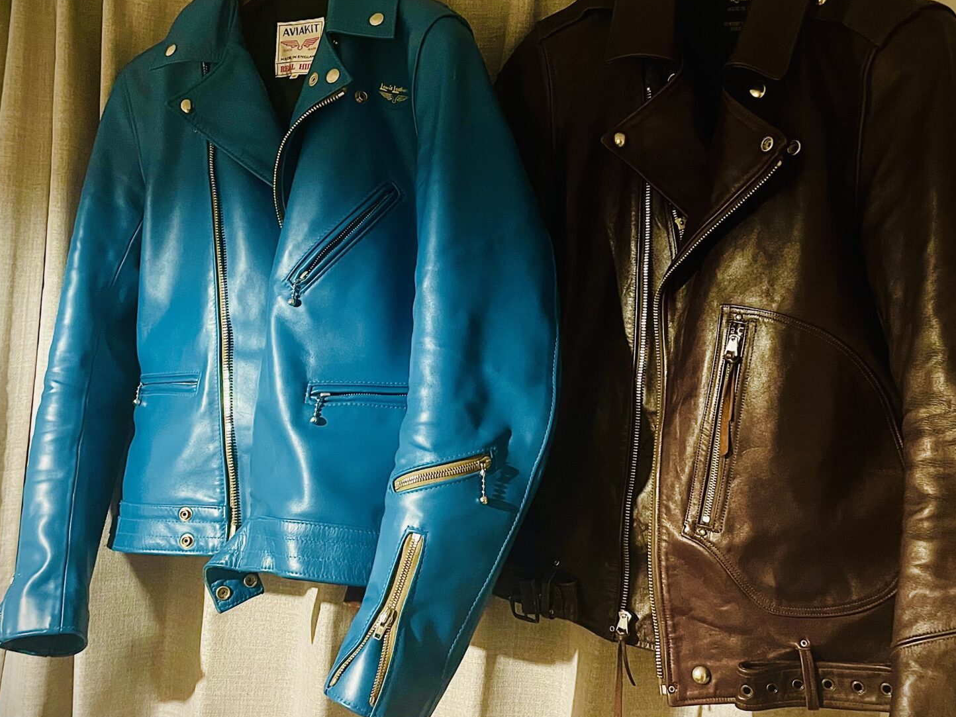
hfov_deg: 51.3
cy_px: 338
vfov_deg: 39.6
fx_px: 994
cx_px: 498
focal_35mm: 36
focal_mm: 4.2
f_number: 1.6
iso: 1000
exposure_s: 1/30
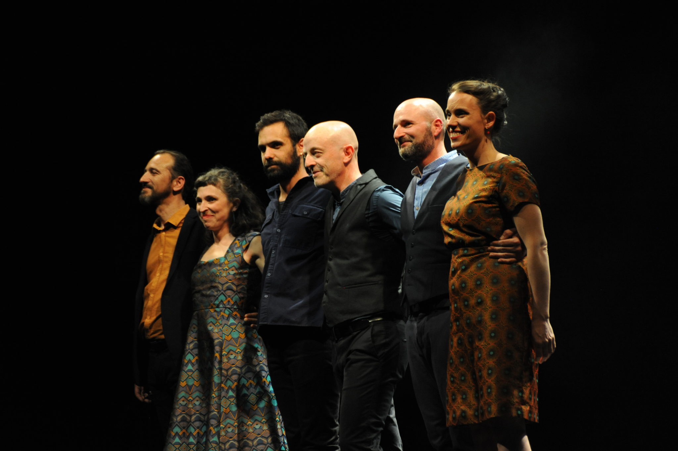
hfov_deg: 19.5
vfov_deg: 13.0
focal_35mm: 105
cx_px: 339
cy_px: 226
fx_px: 1976
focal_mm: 105
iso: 3200
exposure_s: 1/320
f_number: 4.5
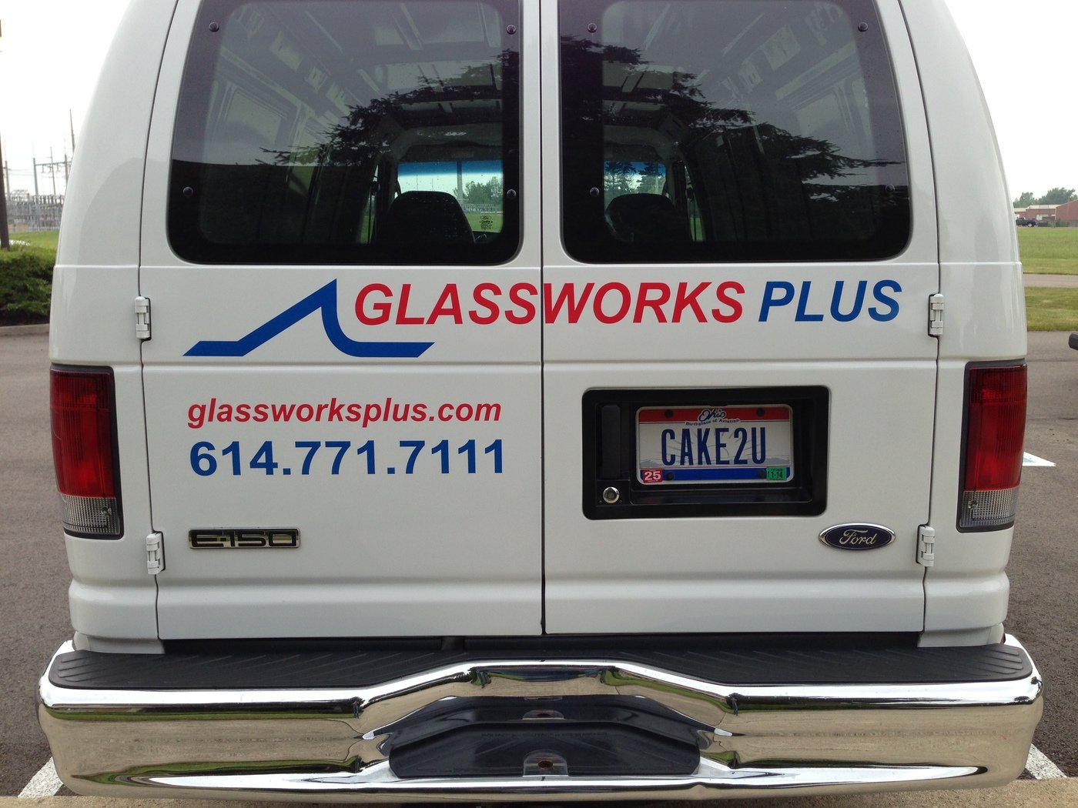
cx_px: 539
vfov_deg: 42.9
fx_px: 1028
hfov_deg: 55.4
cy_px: 404
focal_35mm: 33
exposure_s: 1/396
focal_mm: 4.13
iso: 50
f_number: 2.4
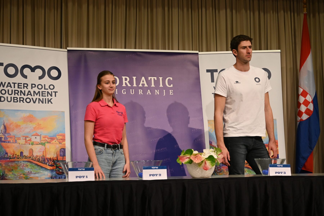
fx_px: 675
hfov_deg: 27.0
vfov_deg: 18.2
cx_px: 162
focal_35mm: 75
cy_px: 108
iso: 800
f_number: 4.5
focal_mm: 50
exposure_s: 1/125
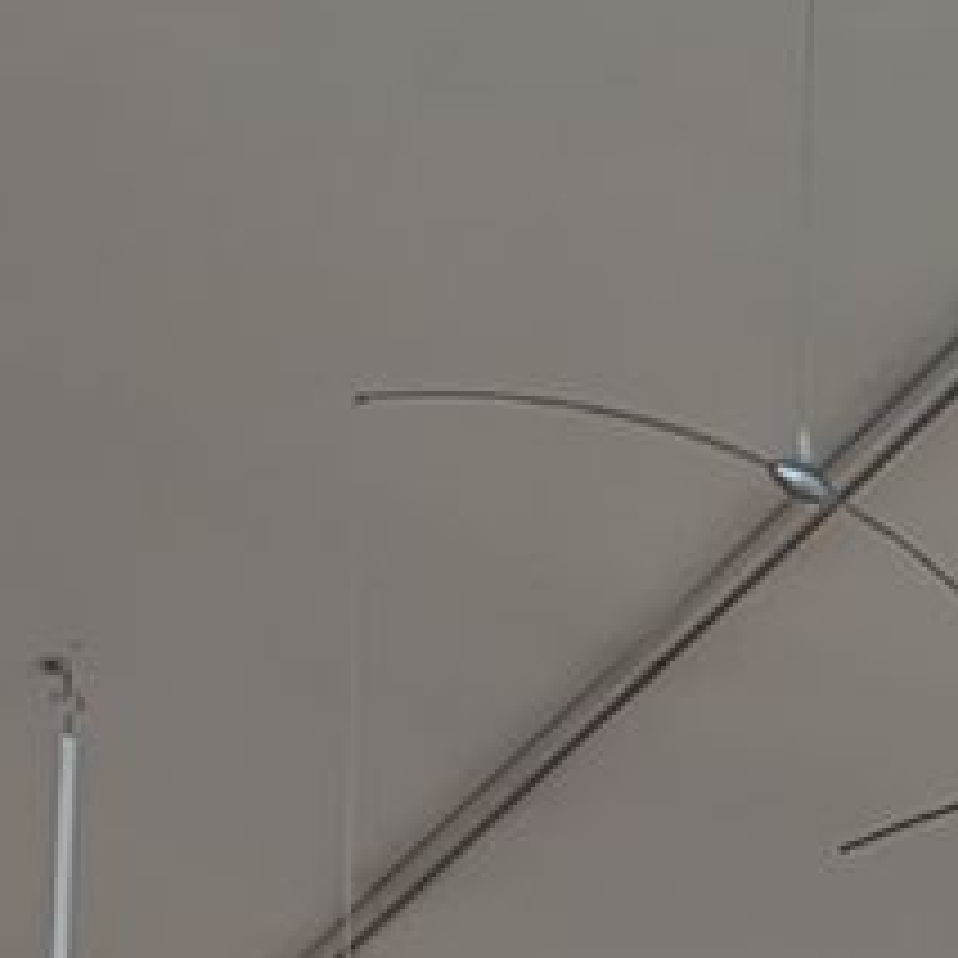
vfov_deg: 7.7
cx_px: 2132
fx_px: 5792
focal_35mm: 185
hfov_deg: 8.7
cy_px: 3223
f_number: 1.85
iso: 55
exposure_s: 1/60
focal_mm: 6.81
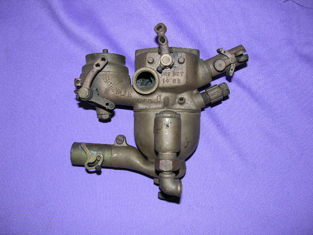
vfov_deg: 40.7
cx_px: 156
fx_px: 316
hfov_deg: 52.6
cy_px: 118
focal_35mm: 35
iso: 50
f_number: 2.8
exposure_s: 1/60.1
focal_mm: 8.9
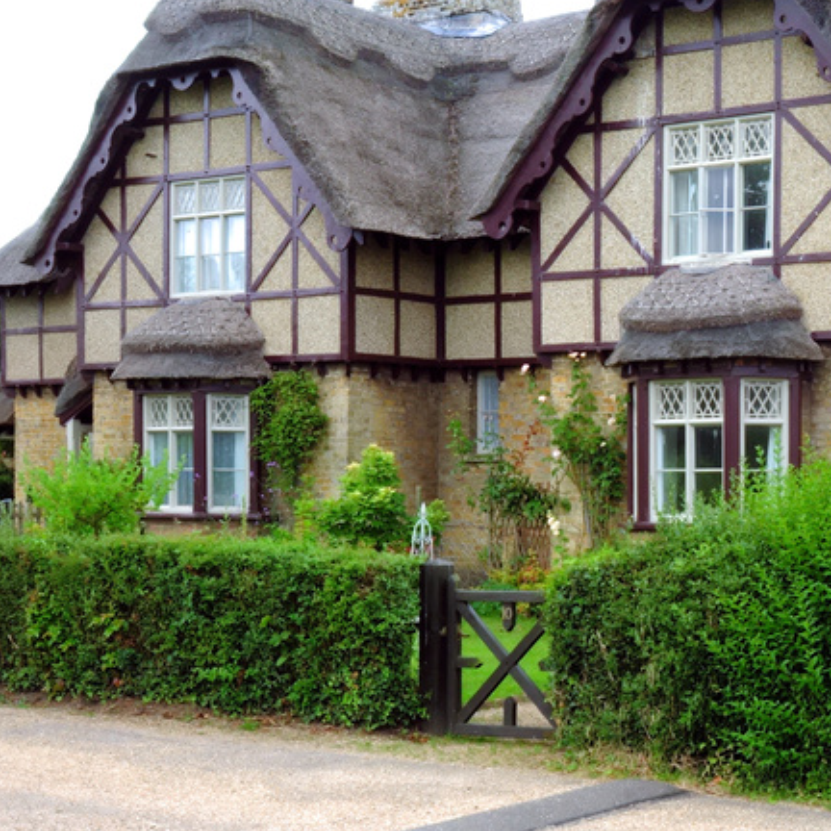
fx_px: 1711
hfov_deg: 26.1
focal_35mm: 63
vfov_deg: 27.2
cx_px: 804
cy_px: 290
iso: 800
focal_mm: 21.4
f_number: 14
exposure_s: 1/100
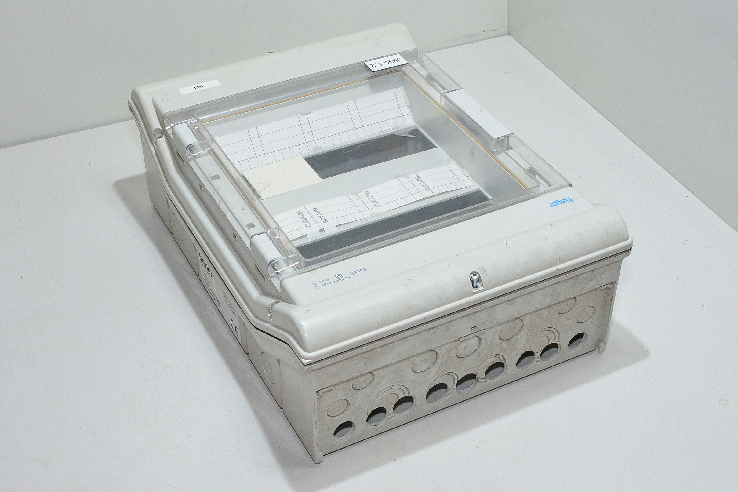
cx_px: 370
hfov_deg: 34.5
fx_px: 1189
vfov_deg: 23.4
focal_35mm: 58
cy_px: 247
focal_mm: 38
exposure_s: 1/50
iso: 1600
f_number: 16
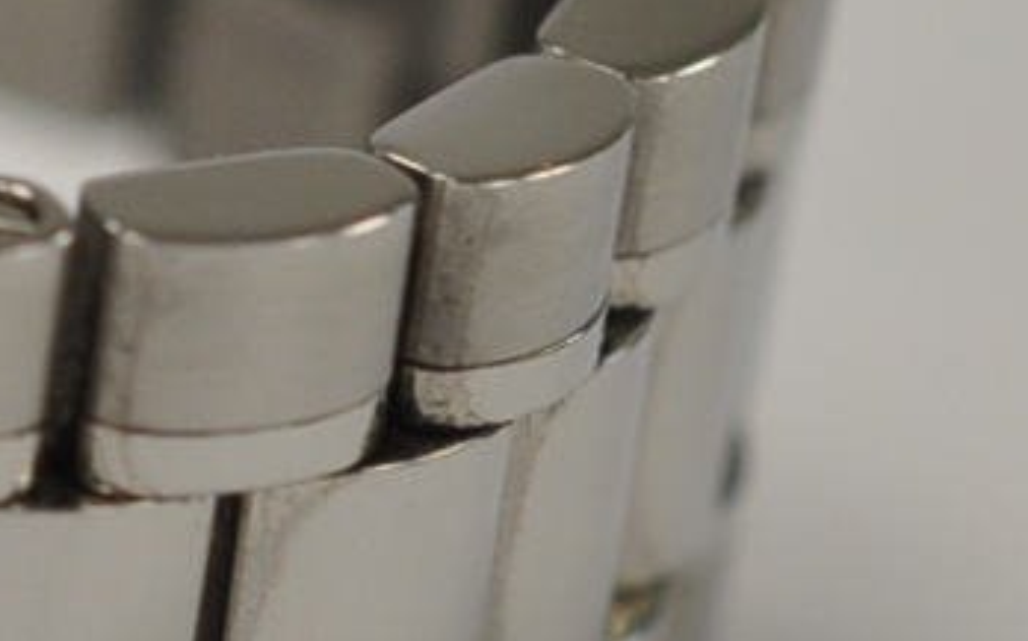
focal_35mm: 565
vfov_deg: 2.3
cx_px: -1255
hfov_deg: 3.7
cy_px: 12
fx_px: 15819
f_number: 5.6
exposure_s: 1/125
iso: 450
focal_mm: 60
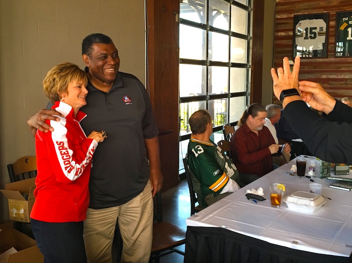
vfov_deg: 48.2
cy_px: 132
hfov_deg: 61.7
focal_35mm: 29
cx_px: 176
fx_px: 295
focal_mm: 4.15
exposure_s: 1/30
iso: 125
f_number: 2.2
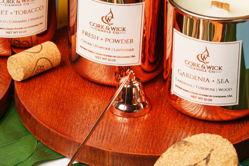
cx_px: 13
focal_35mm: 315
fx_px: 2180
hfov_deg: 6.5
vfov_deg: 4.4
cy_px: 90
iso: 250
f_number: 8
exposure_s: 1/100
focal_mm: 142
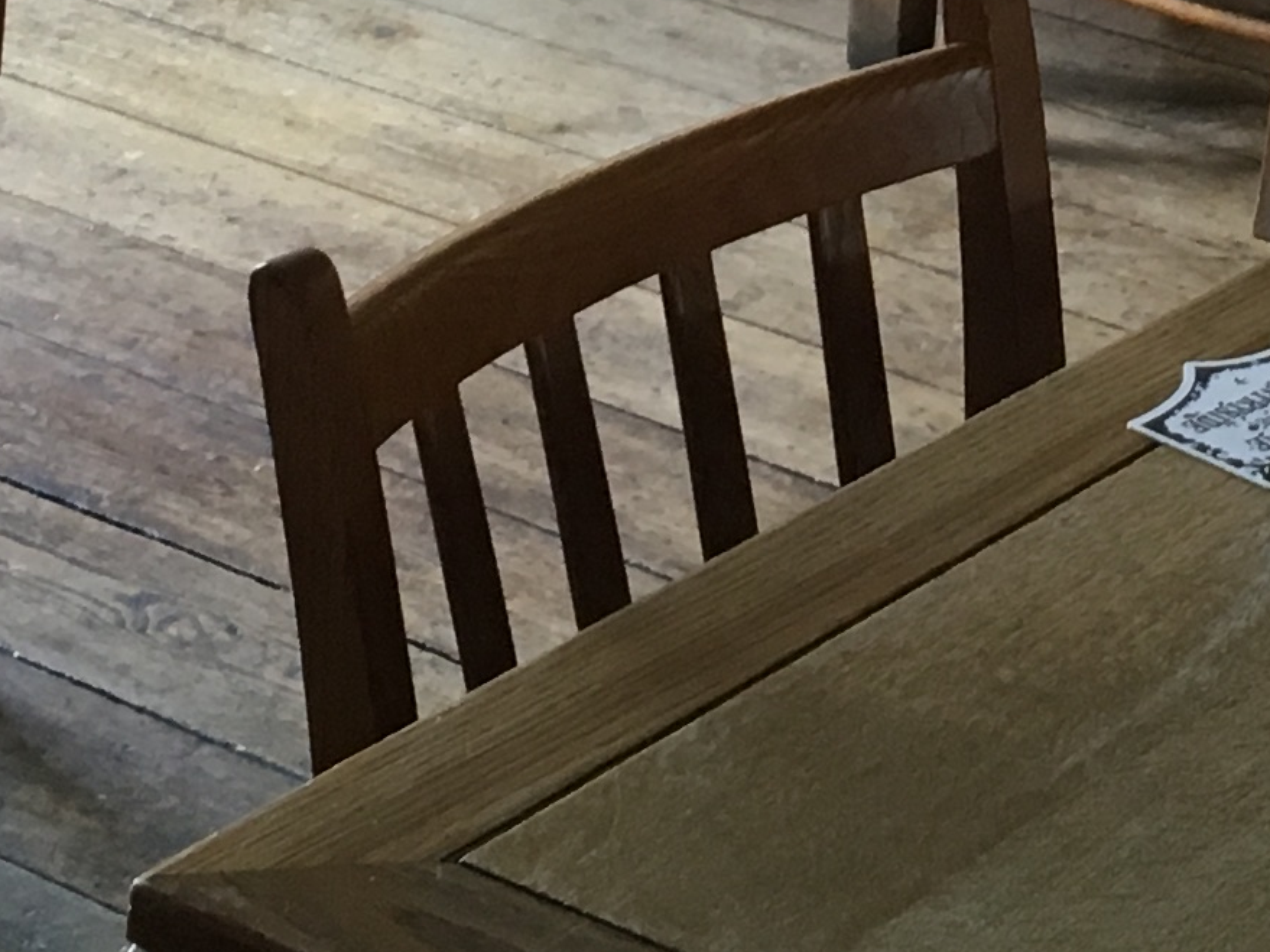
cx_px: 1277
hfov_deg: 14.6
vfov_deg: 10.5
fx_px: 4879
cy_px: -750
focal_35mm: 133
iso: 125
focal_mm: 4.15
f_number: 2.2
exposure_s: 1/33
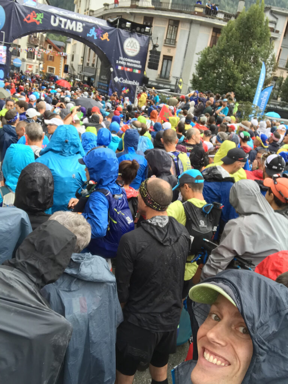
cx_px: 144
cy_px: 192
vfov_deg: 56.8
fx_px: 355
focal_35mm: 32
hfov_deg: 44.2
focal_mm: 2.87
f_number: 2.2
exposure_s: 1/120
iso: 40
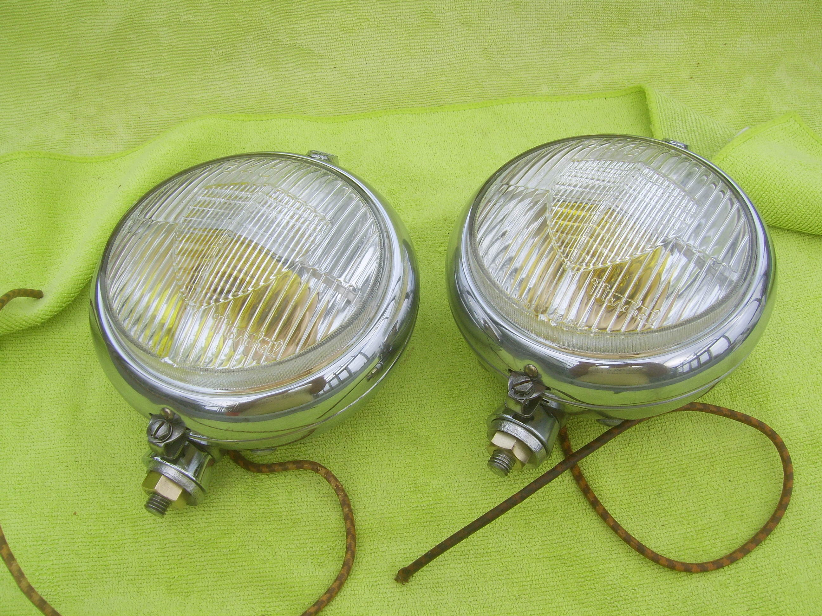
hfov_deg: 49.0
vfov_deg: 37.7
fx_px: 902
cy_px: 308
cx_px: 411
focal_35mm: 38
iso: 50
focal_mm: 7.8
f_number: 5.1
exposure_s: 1/80
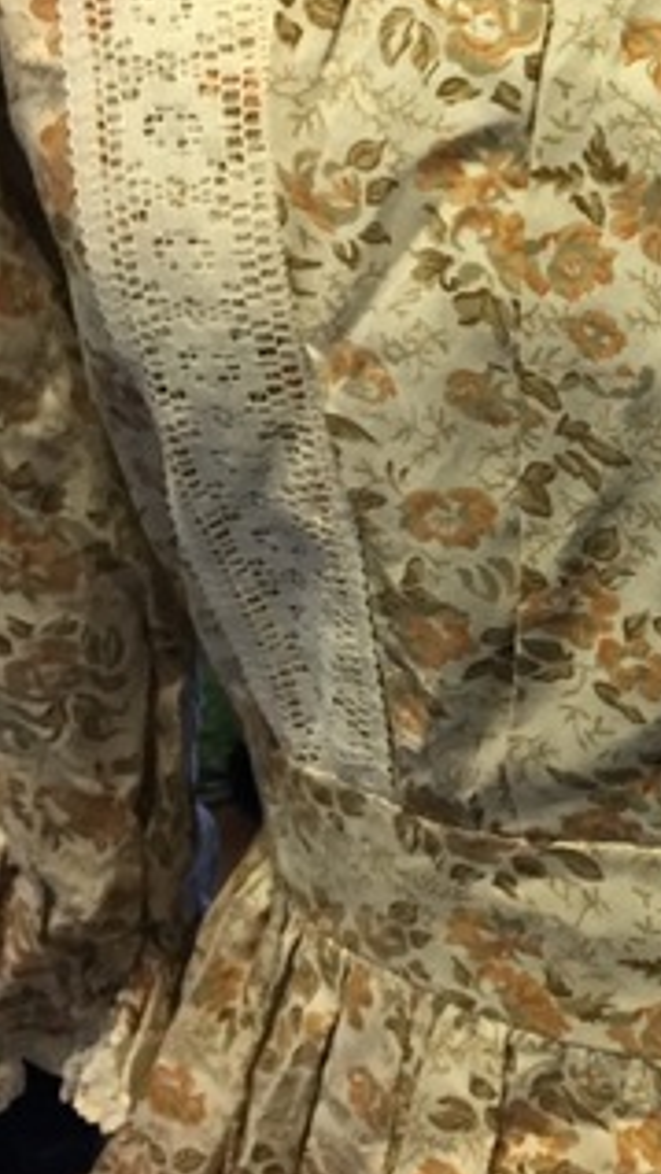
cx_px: 890
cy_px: 378
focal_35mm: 64
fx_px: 1993
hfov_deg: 17.5
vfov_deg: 32.5
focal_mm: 4.15
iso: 200
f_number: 2.2
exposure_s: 1/20
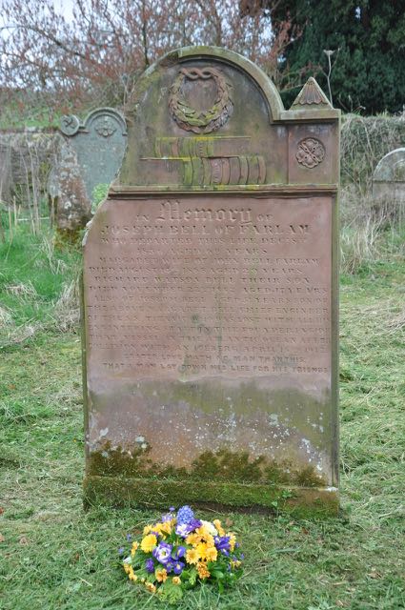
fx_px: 1015
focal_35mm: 60
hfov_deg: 22.6
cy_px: 305
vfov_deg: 33.4
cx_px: 202
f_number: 8
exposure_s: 1/80
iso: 200
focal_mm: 40
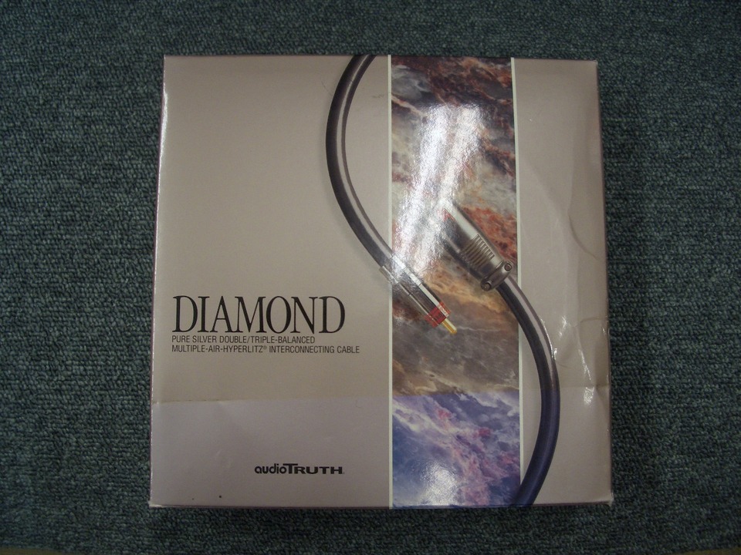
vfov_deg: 40.7
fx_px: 749
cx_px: 370
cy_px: 278
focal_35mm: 35
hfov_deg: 52.6
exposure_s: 1/50
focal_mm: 5.8
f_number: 2.6
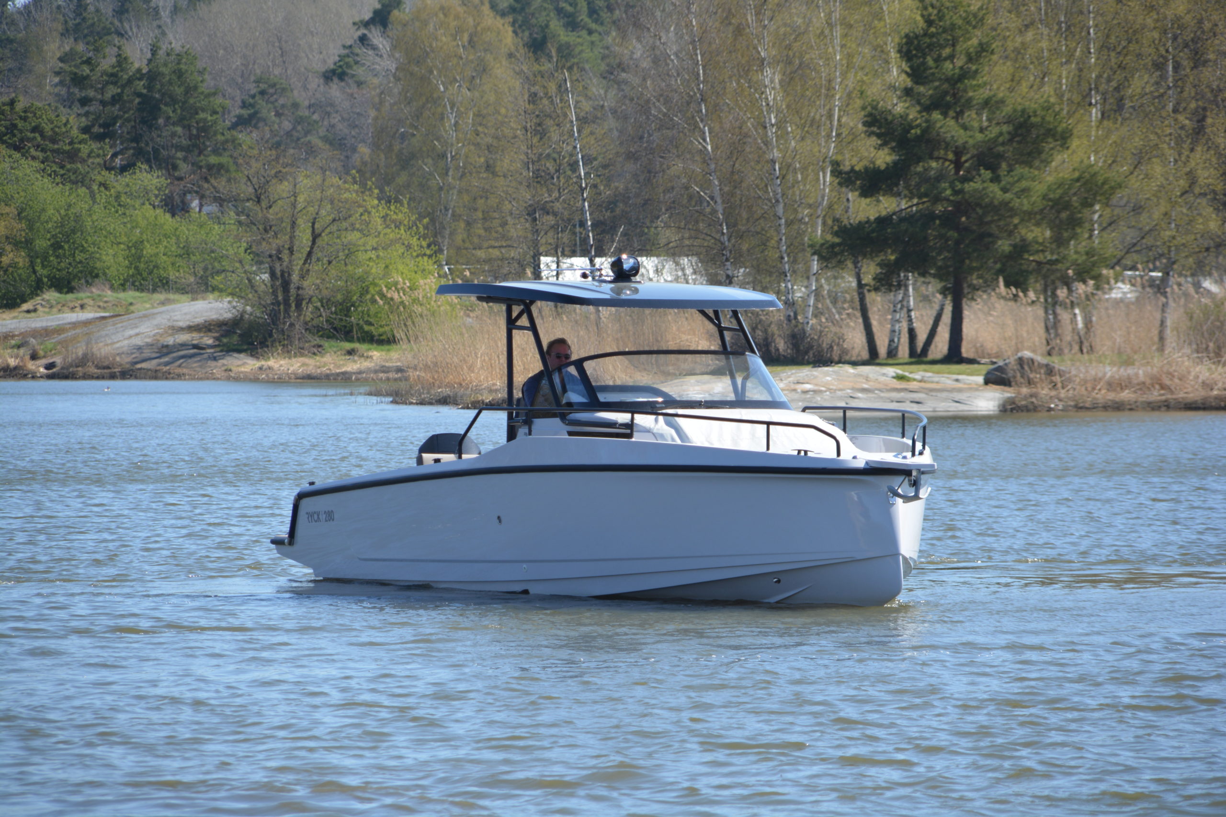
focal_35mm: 165
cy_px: 408
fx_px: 5619
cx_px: 613
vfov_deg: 8.3
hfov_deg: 12.5
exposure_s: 1/500
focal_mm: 110
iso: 200
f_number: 5.6
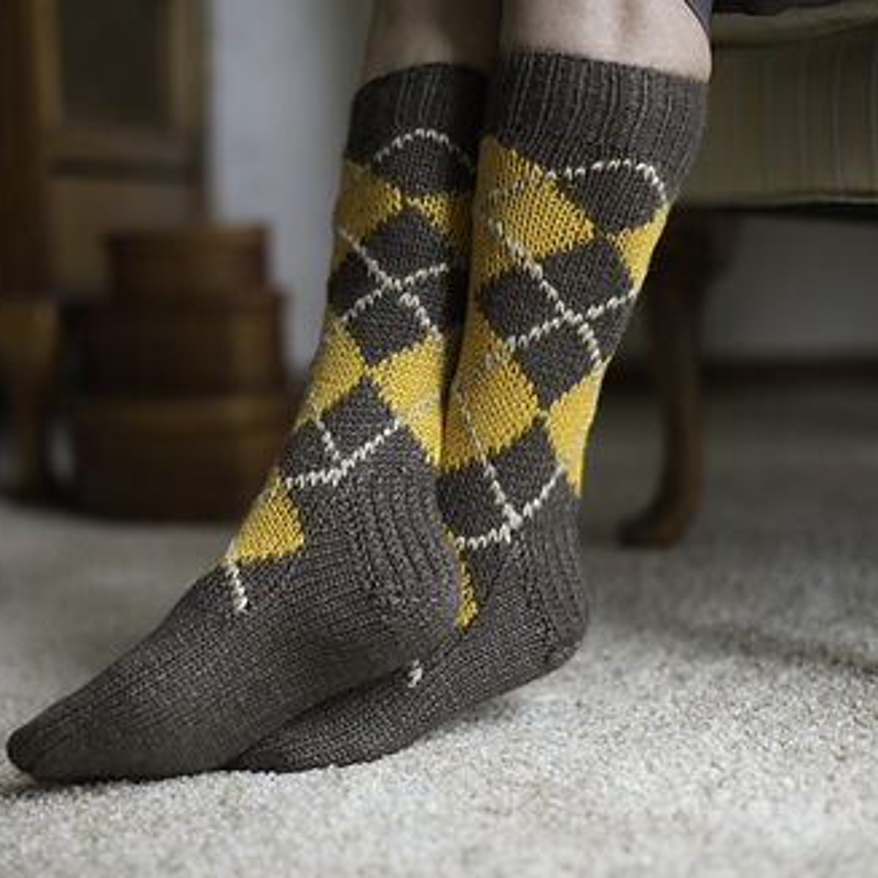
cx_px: 373
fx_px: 1865
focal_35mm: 65
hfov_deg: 26.5
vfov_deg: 26.5
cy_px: 446
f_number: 2
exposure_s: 1/125
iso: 640
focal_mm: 50
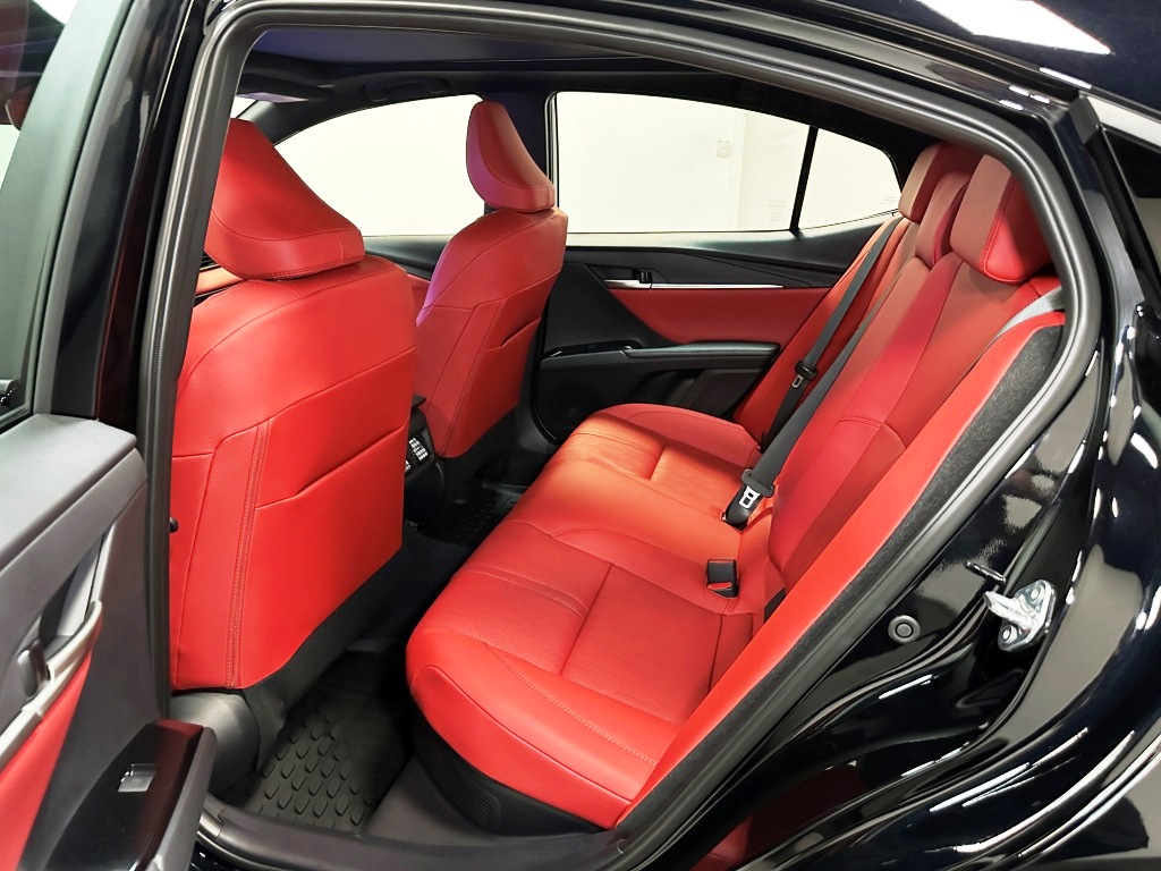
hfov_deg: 71.6
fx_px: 805
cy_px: 436
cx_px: 580
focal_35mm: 24
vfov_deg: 56.8
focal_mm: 6.86
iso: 1000
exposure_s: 1/40
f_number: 1.78
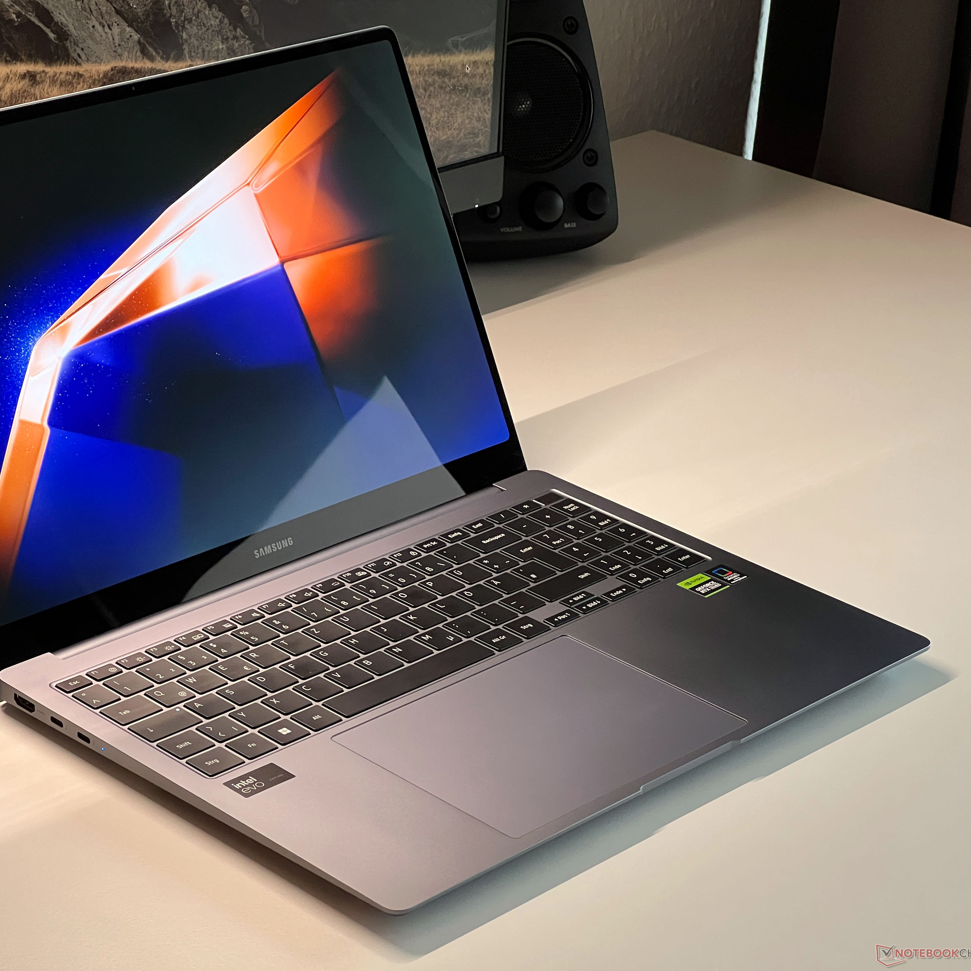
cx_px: 351
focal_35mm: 91
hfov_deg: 19.0
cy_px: 485
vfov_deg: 19.1
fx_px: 2888
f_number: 2.8
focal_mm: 9
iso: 320
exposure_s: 1/60
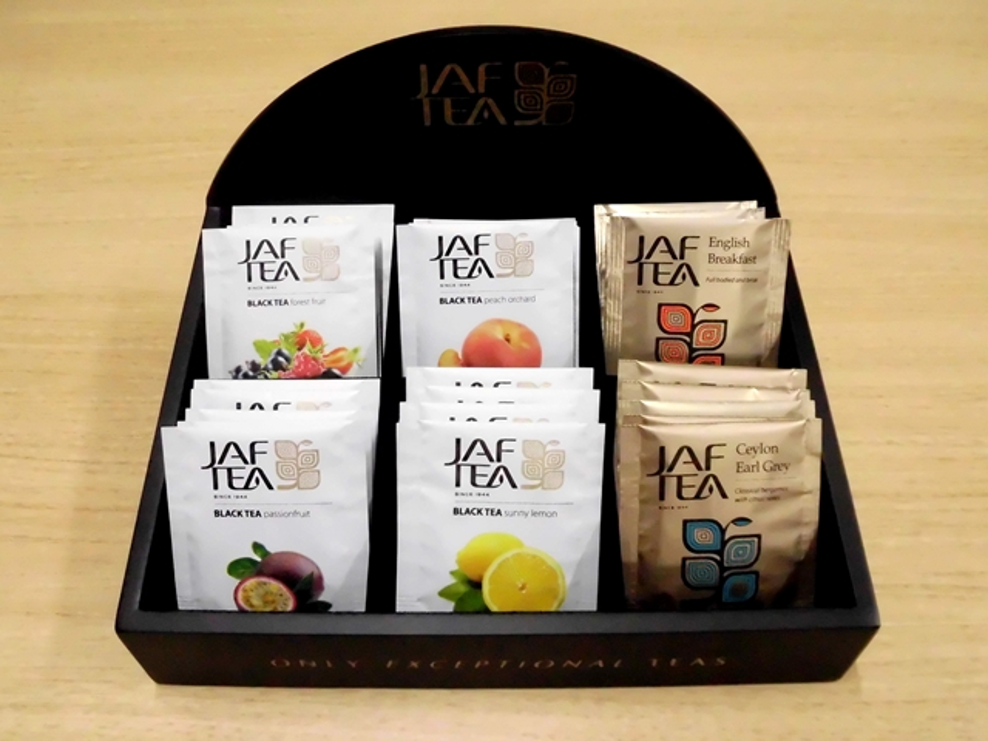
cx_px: 494
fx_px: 685
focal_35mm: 24
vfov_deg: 56.8
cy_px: 370
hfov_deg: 71.6
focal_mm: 4.3
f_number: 3.1
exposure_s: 1/320
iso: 800
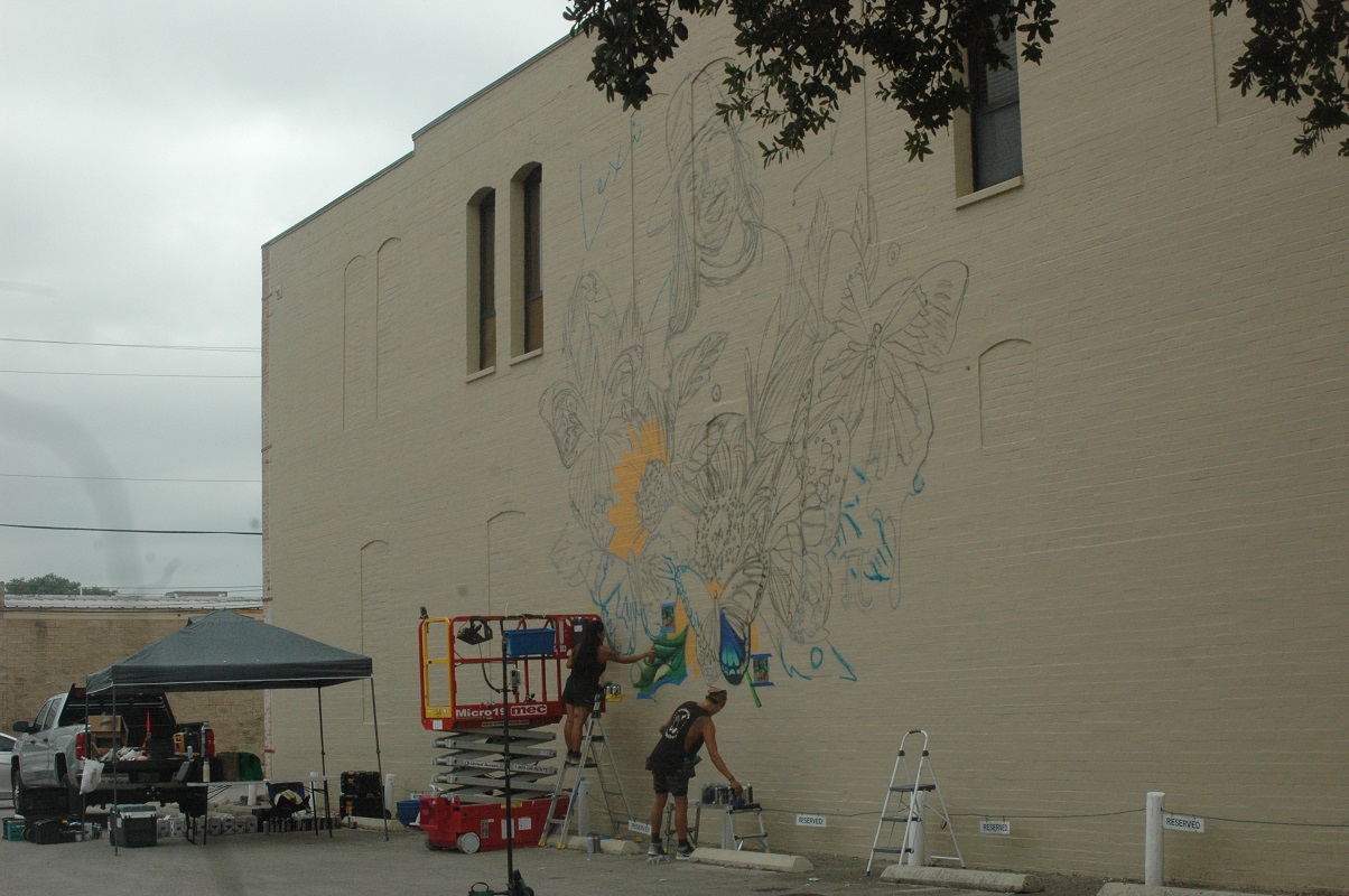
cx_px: 674
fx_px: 1965
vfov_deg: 25.7
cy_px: 448
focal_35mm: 52
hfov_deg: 37.9
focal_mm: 35
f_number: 13
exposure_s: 1/640
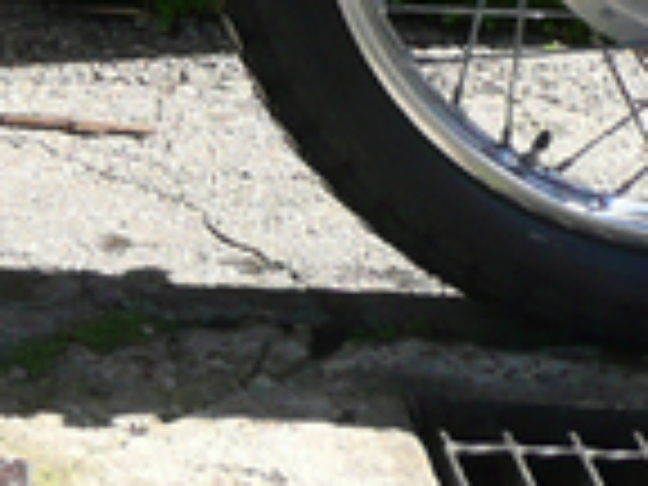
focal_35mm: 156
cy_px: -266
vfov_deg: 9.2
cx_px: -369
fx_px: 2920
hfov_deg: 12.0
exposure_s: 1/250
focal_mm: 4.6
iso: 100
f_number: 3.3
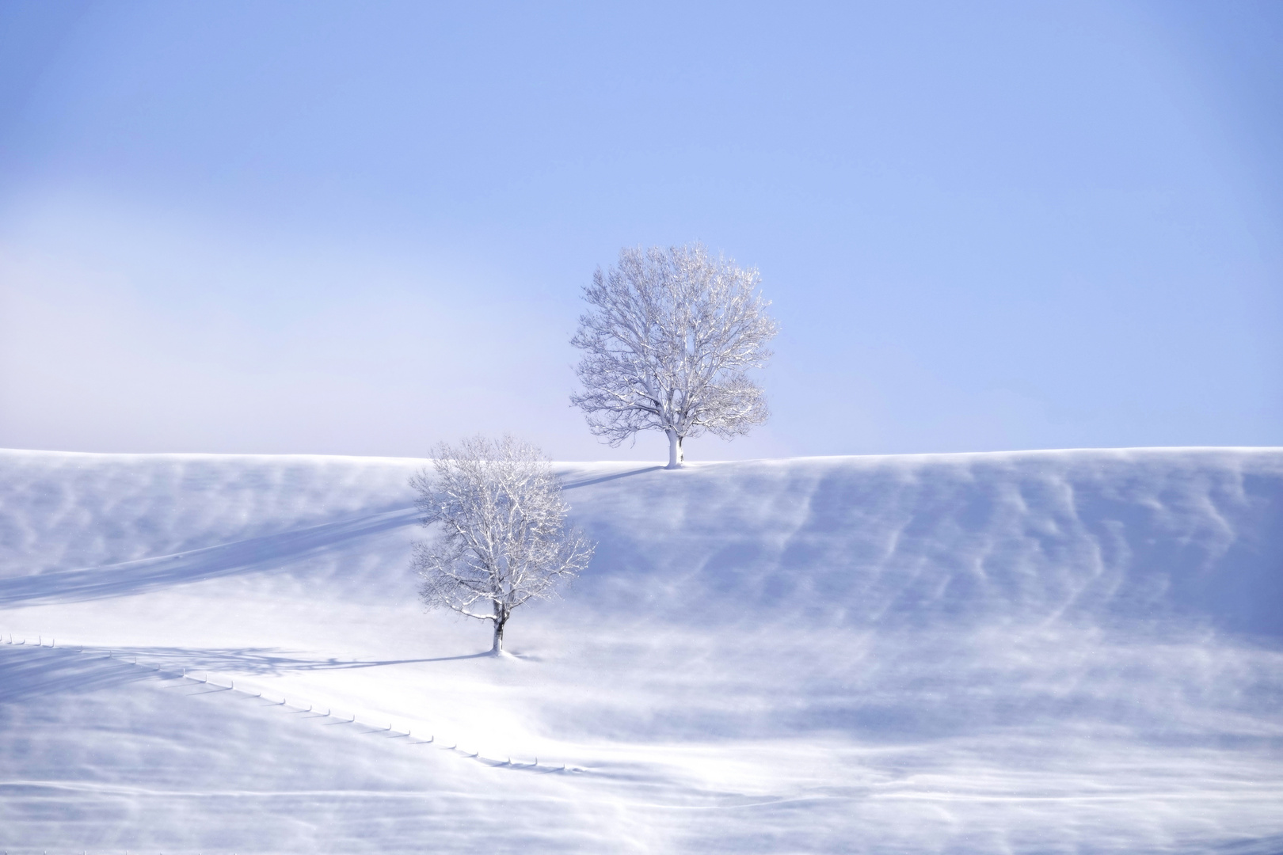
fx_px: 10691
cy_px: 428
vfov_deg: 4.6
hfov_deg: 6.9
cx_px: 642
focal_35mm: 300
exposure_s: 1/500
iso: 100
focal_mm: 110.13
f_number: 7.1
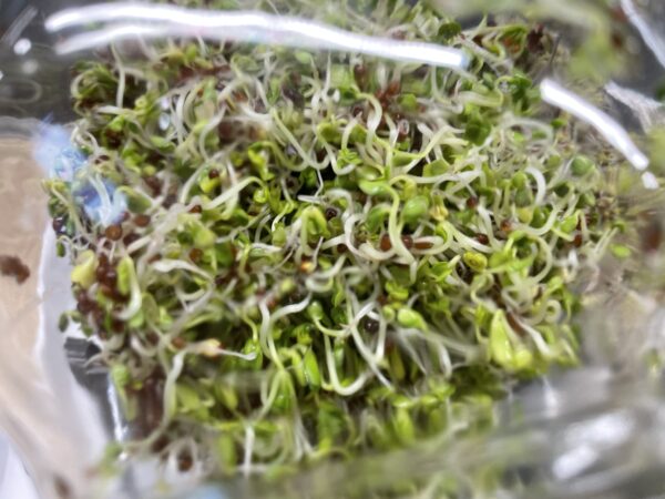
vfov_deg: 53.1
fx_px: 499
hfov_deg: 67.3
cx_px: 332
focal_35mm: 26
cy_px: 250
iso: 125
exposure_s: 1/100
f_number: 1.6
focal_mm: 4.2
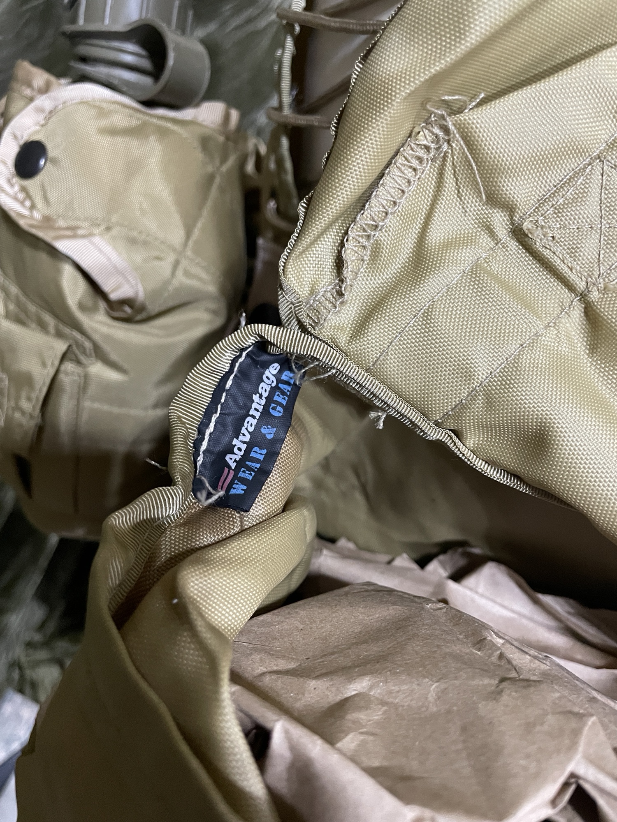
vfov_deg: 67.3
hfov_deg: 53.1
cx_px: 308
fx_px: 618
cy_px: 411
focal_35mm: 26
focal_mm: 4.2
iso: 500
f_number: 1.6
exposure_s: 1/55
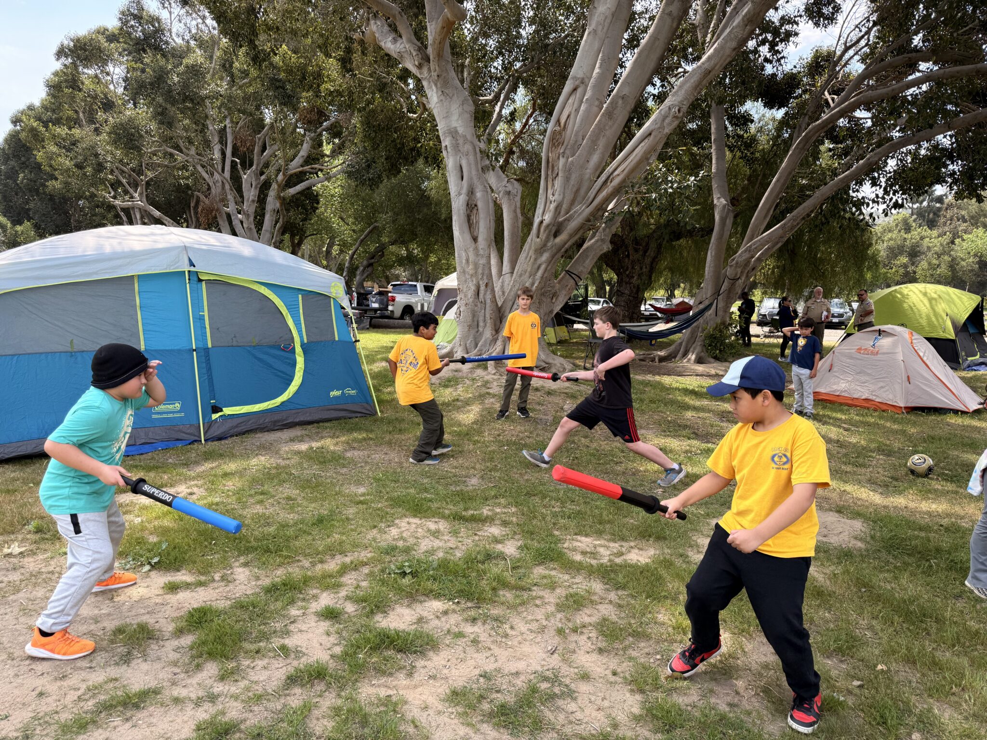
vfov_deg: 56.8
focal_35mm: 24
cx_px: 494
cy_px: 370
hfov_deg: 71.6
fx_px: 684
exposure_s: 1/992
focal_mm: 6.76
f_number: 1.78
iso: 100
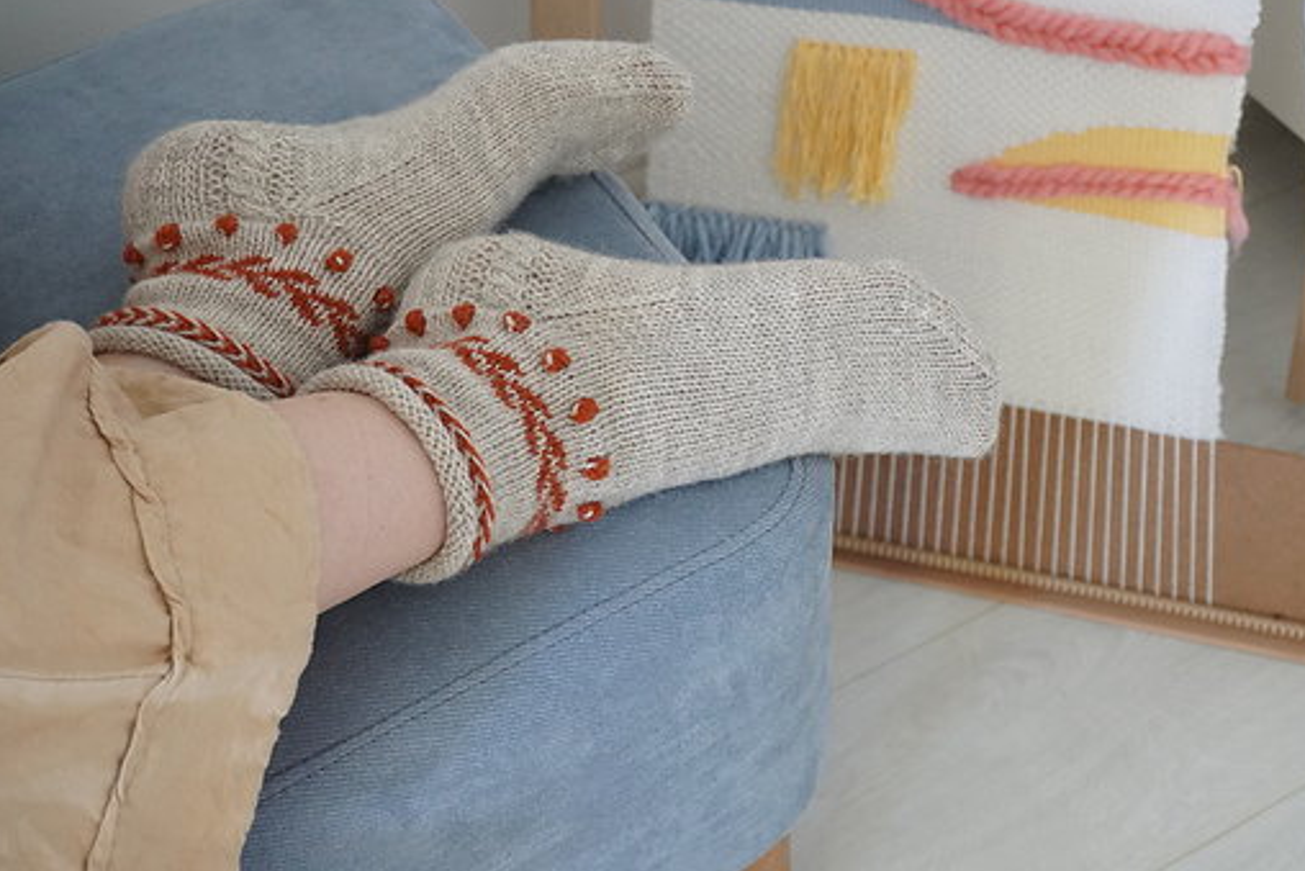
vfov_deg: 23.1
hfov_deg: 34.0
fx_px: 2126
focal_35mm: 59
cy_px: 412
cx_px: 799
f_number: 5
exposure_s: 1/50
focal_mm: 31
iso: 2000
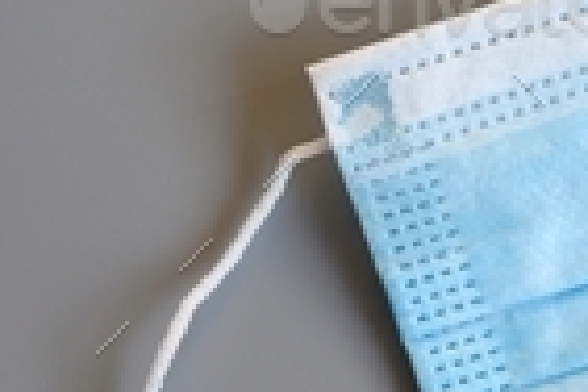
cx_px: 1051
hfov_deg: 9.4
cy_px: 198
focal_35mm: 209
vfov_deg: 6.6
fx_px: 3413
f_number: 2.8
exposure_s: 1/125
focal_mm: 50
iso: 100
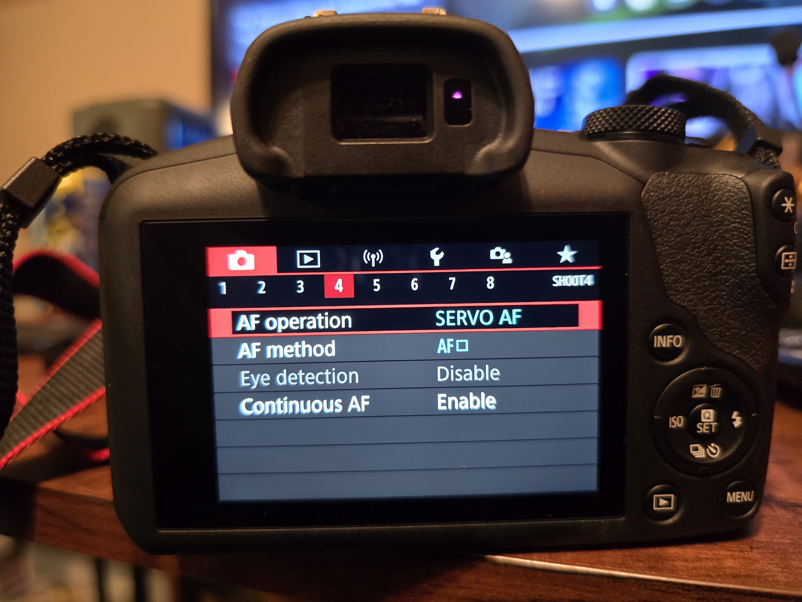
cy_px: 301
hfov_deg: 73.9
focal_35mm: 23
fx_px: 533
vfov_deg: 58.9
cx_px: 401
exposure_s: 1/60
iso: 1000
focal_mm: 6.3
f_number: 1.7
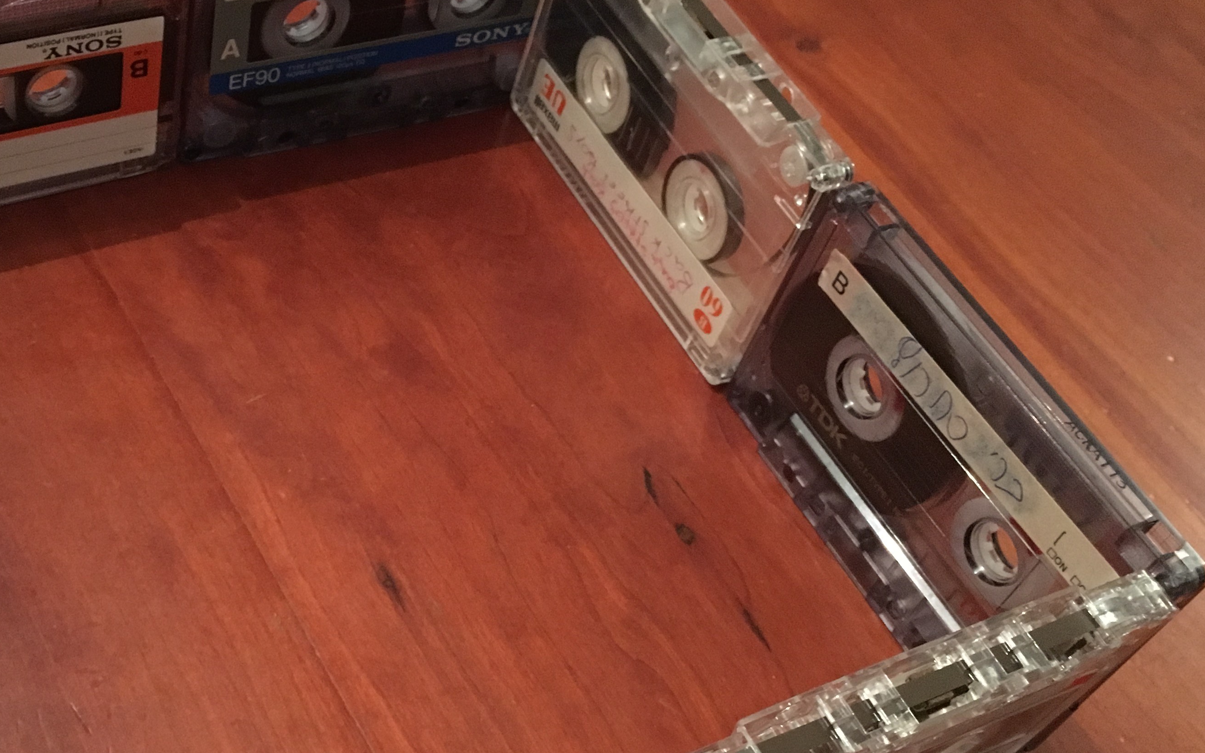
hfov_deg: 42.1
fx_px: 1543
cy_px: 519
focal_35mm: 47
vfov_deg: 27.2
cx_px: 404
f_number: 2.2
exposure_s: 1/17
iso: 500
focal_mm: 4.15
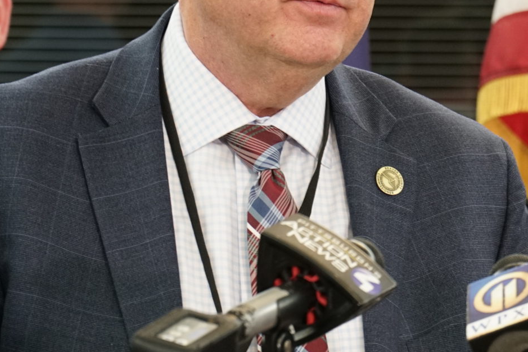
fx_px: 4224
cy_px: 50
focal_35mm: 288
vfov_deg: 4.8
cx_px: 456
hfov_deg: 7.1
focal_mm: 88
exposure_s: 1/45
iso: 1250
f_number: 4.5
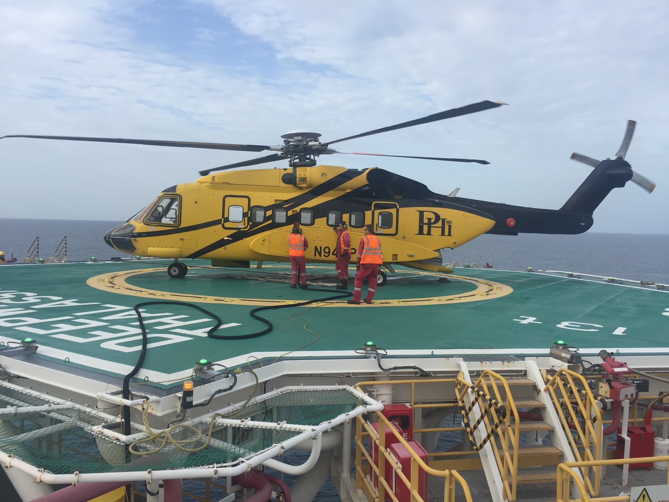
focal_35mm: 29
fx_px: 560
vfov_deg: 48.2
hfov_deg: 61.7
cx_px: 334
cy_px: 251
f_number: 2.2
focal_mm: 4.15
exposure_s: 1/1014
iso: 32
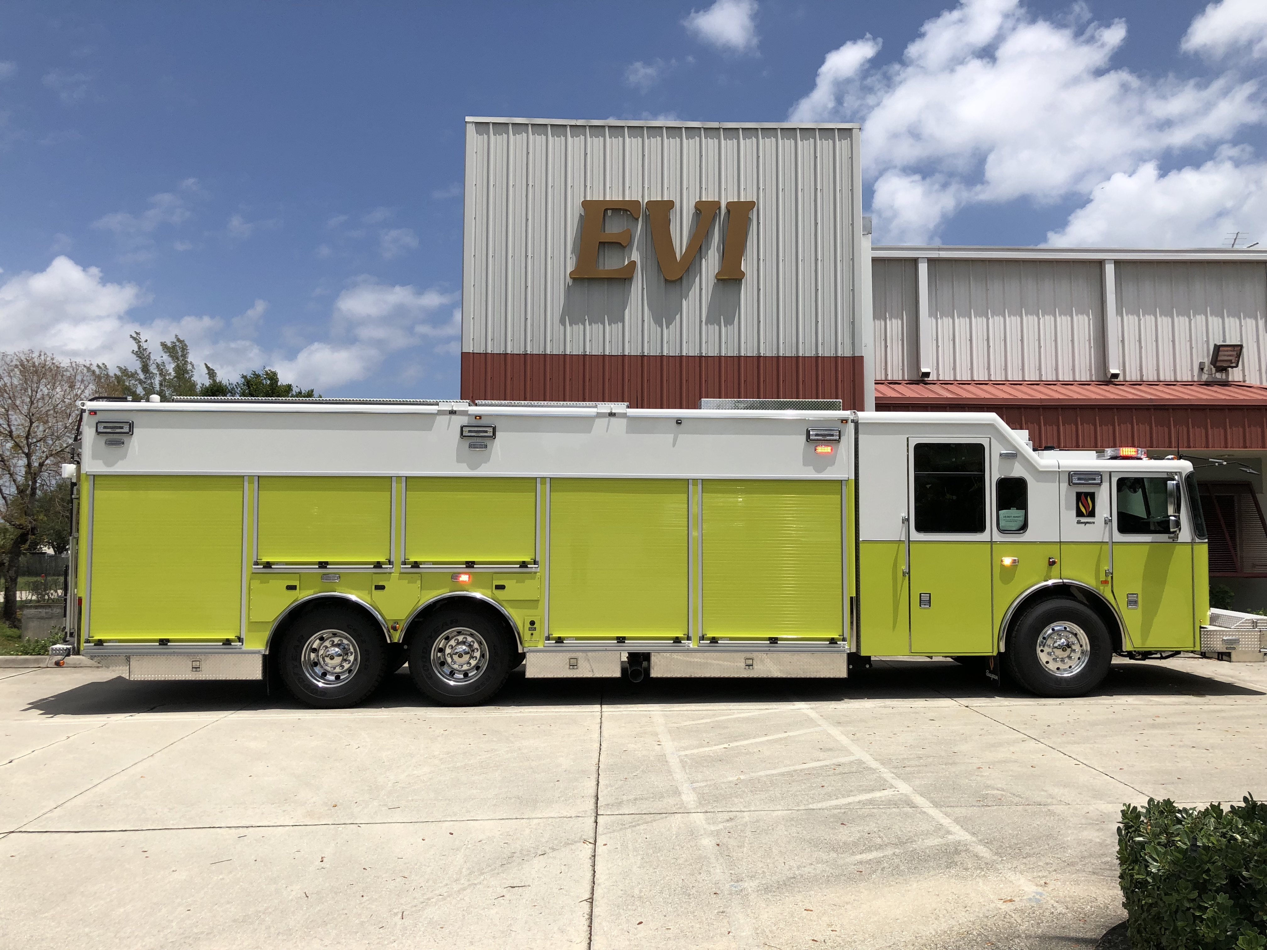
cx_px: 634
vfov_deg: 49.7
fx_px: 1025
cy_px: 475
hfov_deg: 63.4
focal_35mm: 28
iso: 25
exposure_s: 1/4367
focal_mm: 4
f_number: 1.8
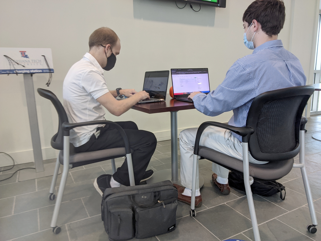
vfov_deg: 54.9
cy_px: 120
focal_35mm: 25
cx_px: 160
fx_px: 232
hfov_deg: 69.4
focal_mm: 3.38
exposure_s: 1/30
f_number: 2.4
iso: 127
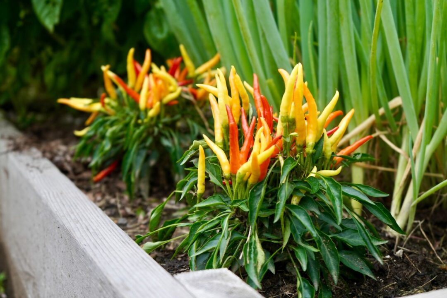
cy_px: 149
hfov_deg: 44.5
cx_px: 224
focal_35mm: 44
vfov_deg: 30.5
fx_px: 546
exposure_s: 1/160
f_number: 4.5
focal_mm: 44
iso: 320
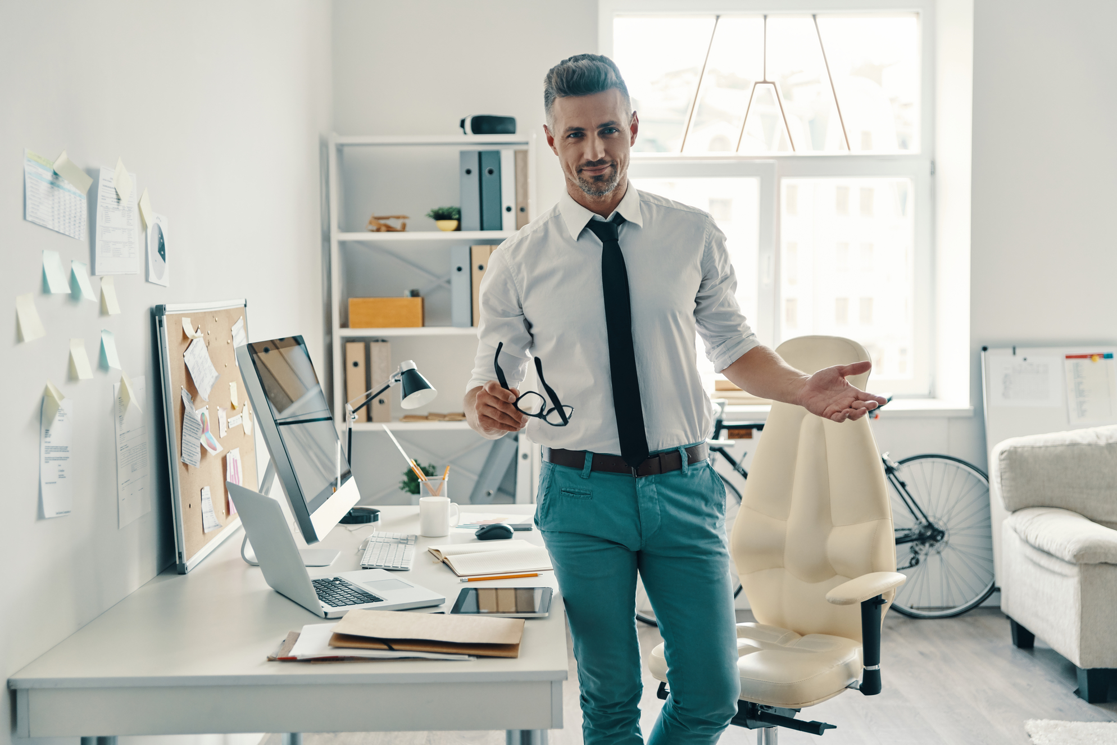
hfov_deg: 43.6
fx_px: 1396
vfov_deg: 29.9
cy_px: 372
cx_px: 558
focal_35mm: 45
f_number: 2.8
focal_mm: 45
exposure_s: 1/100
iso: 640
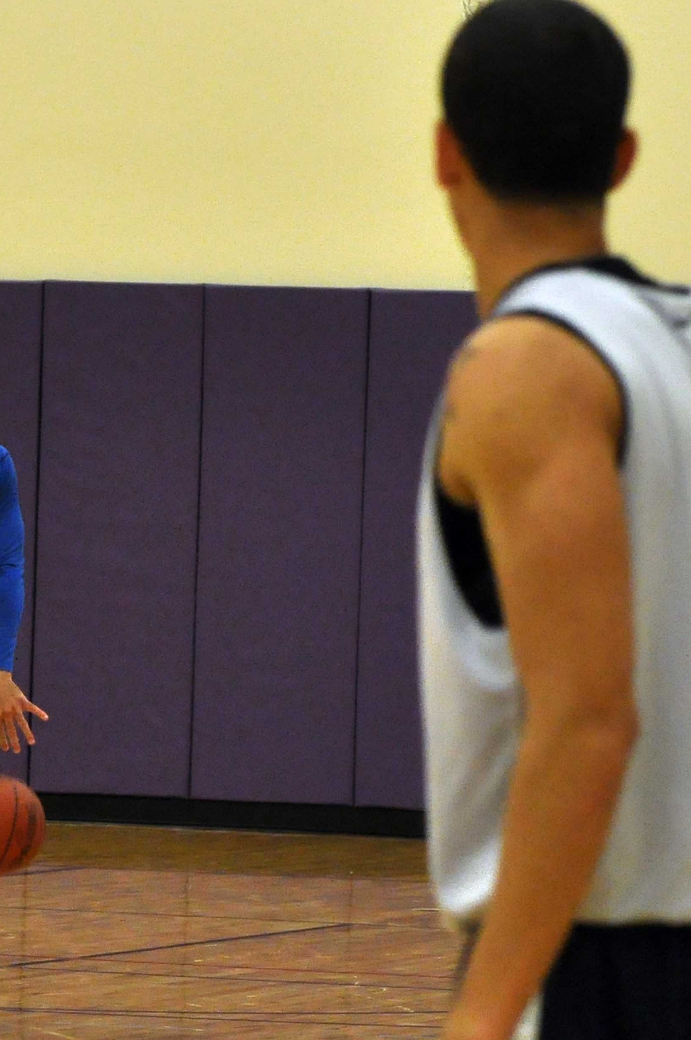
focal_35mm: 221
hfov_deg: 6.2
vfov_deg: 9.3
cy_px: 642
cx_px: 164
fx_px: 6375
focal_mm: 85
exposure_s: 1/320
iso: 1250
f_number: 4.5
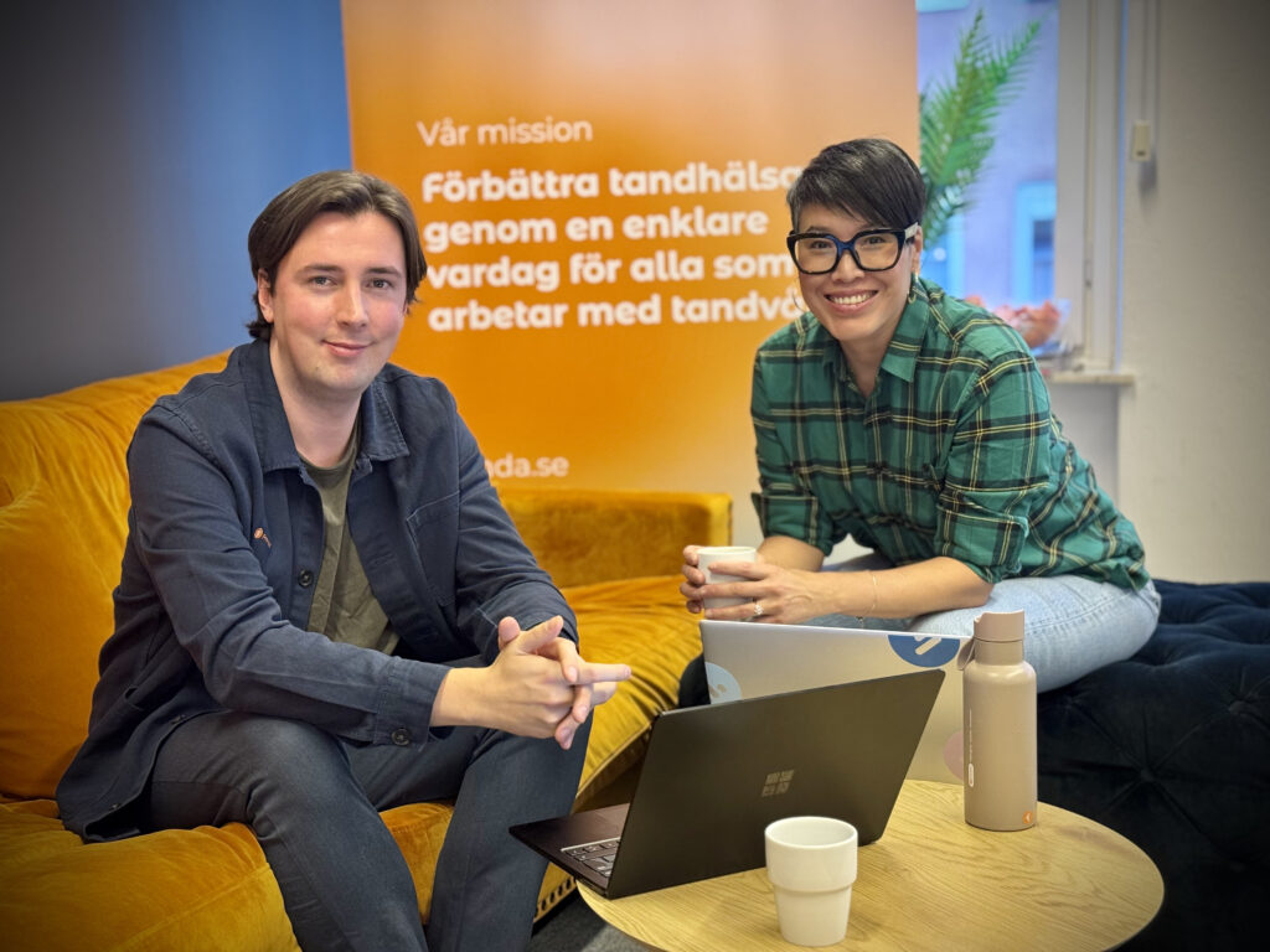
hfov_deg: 39.7
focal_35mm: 48
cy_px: 476
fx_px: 1761
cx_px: 635
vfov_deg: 30.3
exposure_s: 1/50
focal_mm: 6.76
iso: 250
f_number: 1.78
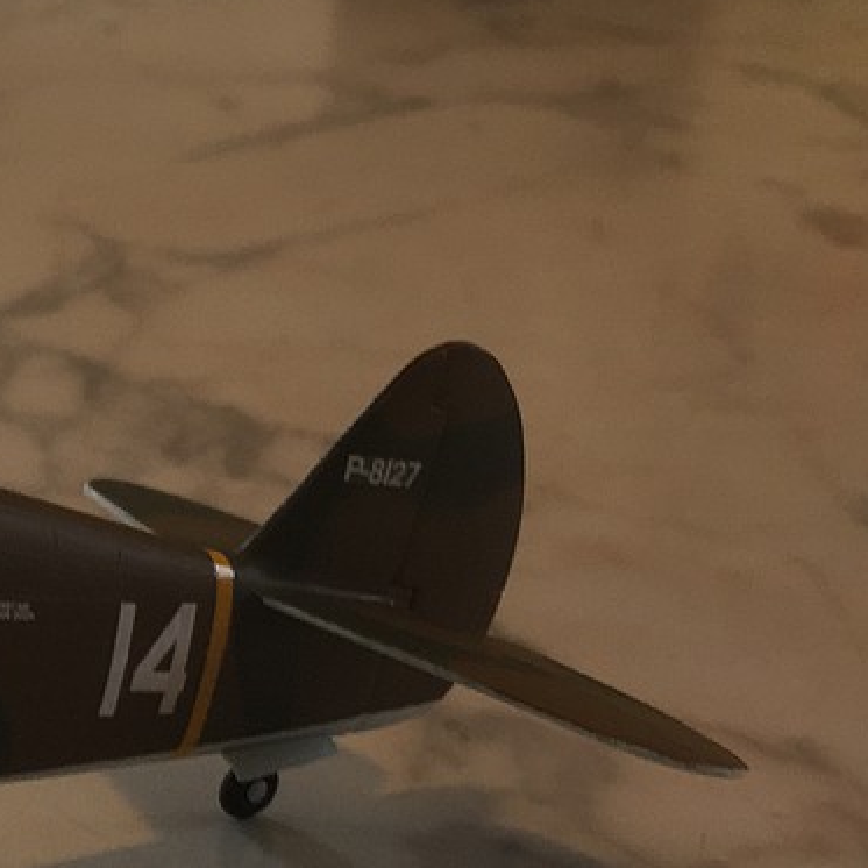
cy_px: 719
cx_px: -463
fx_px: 2496
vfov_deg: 19.5
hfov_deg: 17.6
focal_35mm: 88
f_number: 2.2
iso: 32
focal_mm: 4.15
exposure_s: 1/60
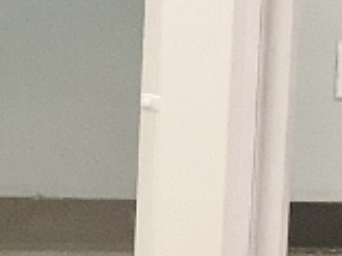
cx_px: -444
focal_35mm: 201
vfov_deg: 7.2
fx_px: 1983
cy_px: -174
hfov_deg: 9.0
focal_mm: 3.3
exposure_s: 1/60
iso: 100
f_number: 2.4
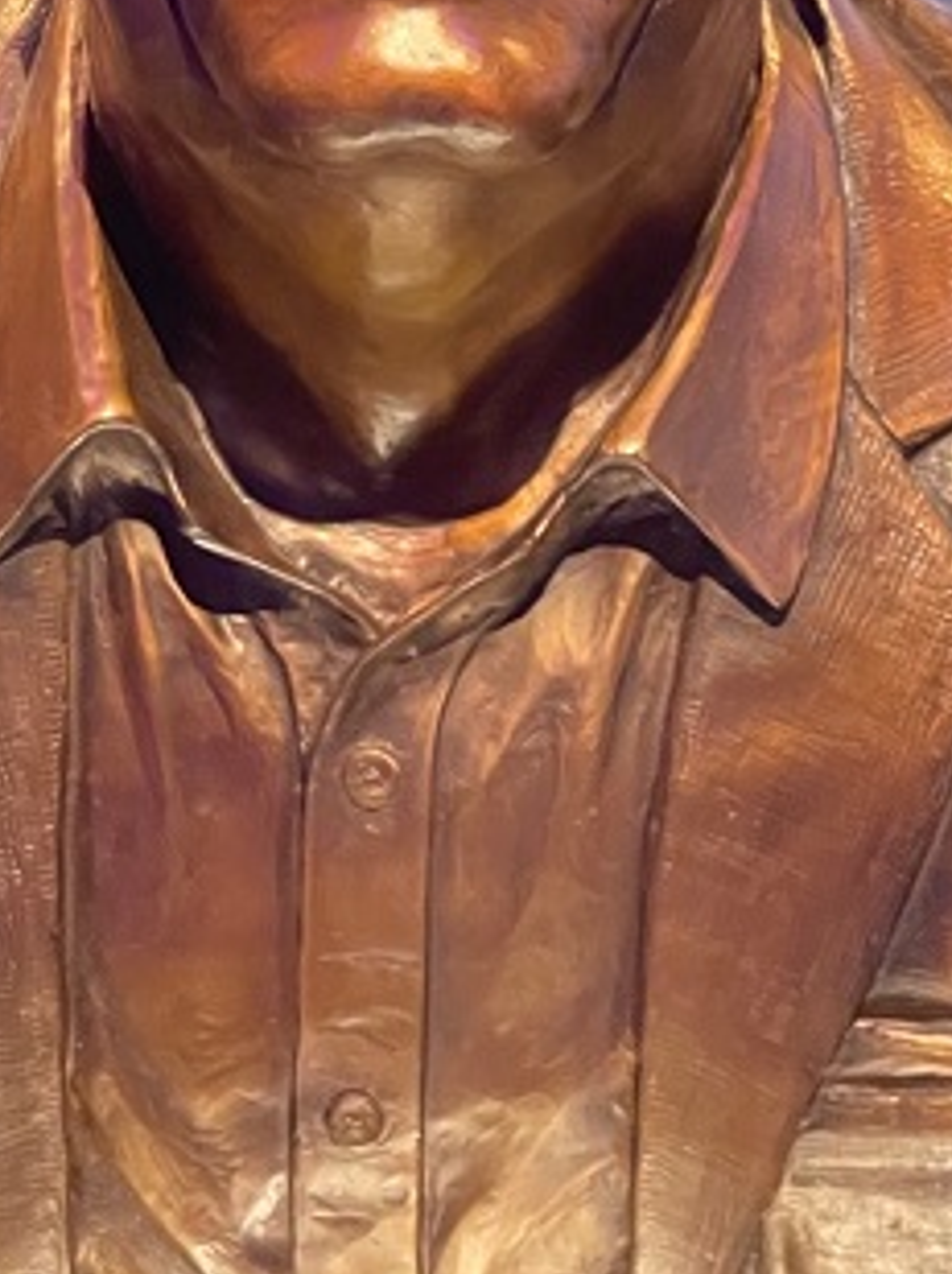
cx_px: 385
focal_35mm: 195
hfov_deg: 7.6
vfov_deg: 10.2
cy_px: 618
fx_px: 7165
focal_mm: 7.5
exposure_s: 1/53
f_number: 2.2
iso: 800
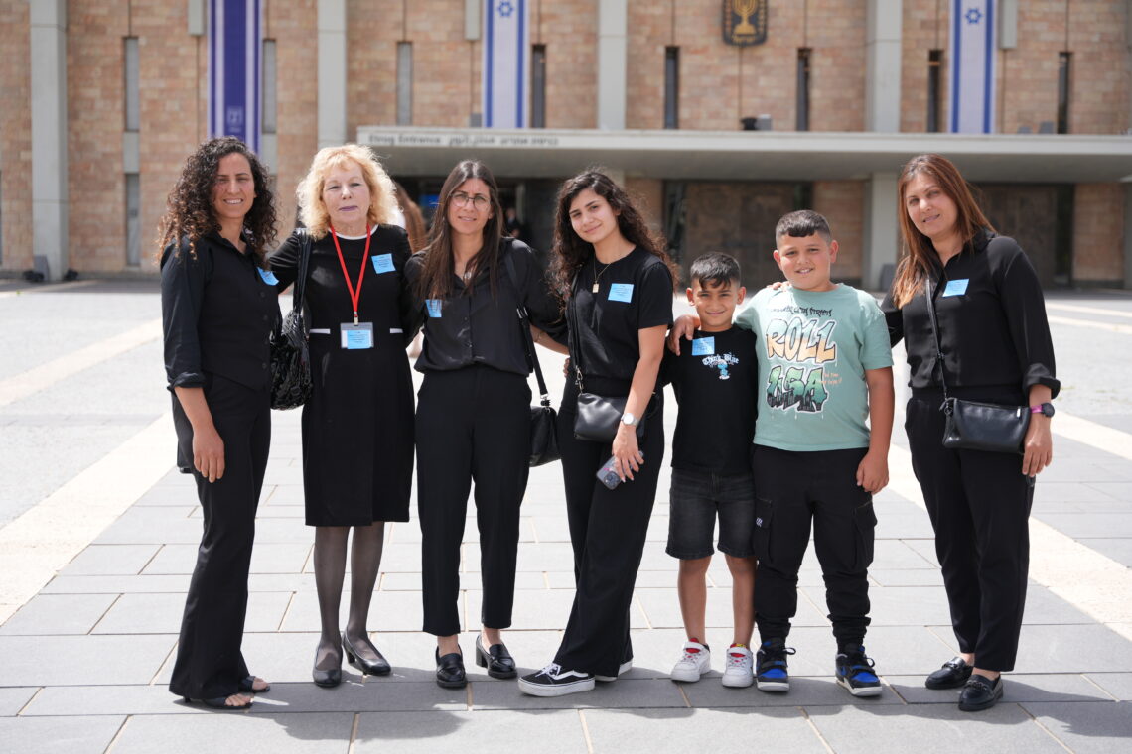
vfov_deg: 25.1
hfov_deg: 36.9
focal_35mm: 54
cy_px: 377
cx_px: 566
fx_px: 1695
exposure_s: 1/1250
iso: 160
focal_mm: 53.9
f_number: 2.8
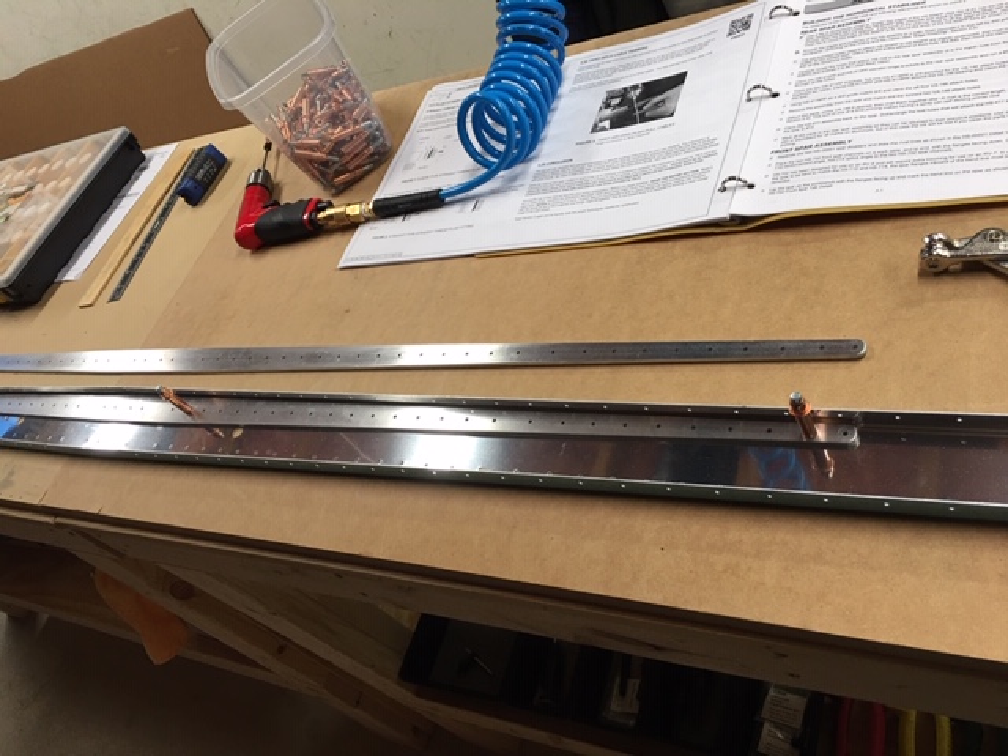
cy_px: 378
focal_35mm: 29
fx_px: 844
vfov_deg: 48.2
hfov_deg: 61.7
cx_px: 504
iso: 40
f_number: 2.2
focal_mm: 4.15
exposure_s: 1/30
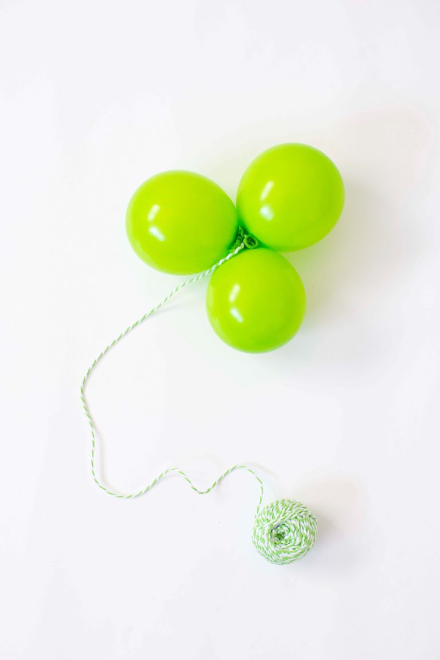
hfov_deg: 25.8
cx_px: 220
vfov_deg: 37.9
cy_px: 330
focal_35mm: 52
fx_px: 962
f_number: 4
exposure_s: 1/320
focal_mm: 35
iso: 1250
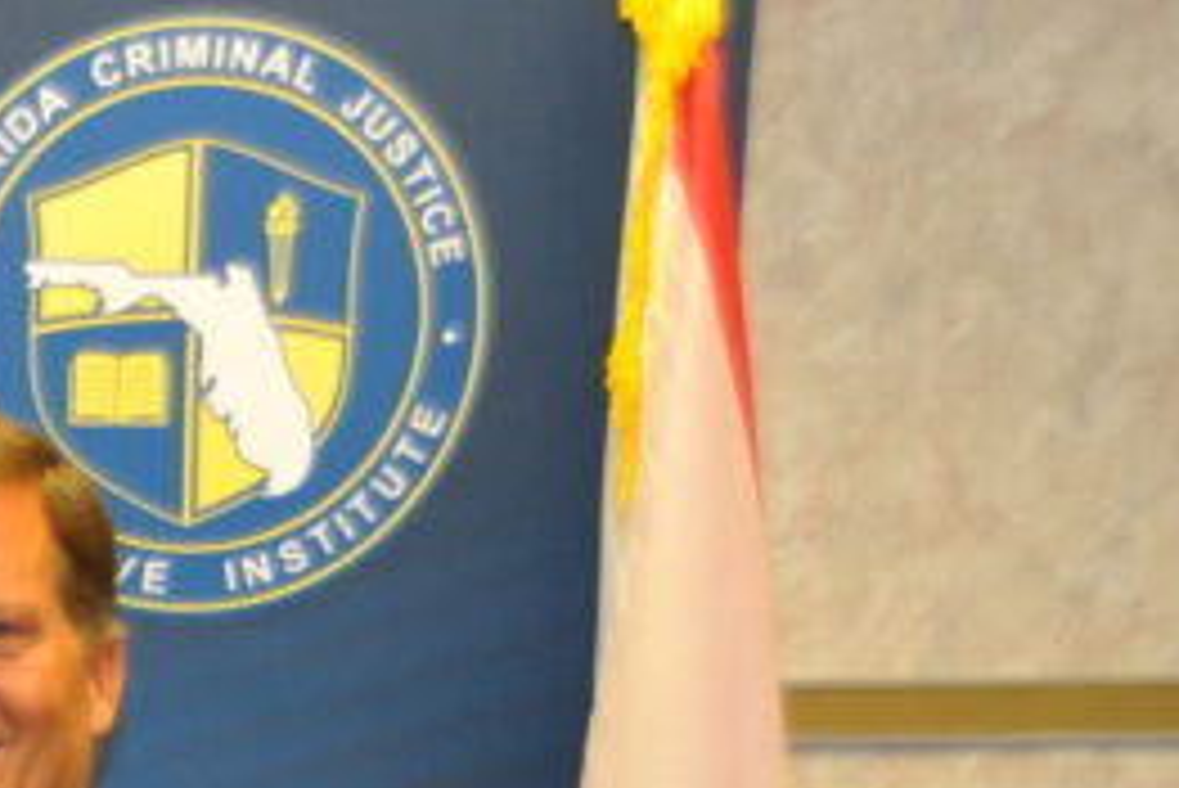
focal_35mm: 161
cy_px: 1364
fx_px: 5275
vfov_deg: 8.3
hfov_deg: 11.7
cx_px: -1048
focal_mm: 26
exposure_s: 1/60
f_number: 4
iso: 800
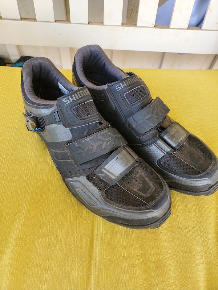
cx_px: 109
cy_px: 145
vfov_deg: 67.3
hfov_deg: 53.1
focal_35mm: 26
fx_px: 218
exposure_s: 1/120
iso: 160
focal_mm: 4.3
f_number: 2.4
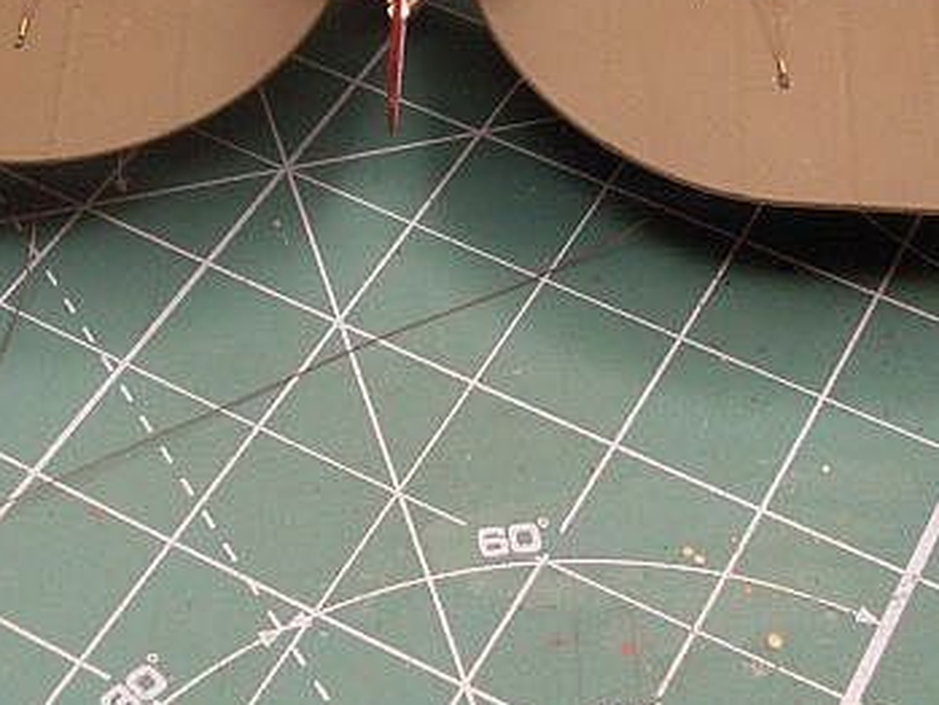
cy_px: -89
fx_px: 2361
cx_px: 449
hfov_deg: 22.5
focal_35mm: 87
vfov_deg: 16.4
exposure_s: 1/60
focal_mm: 6.3
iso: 100
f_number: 2.8
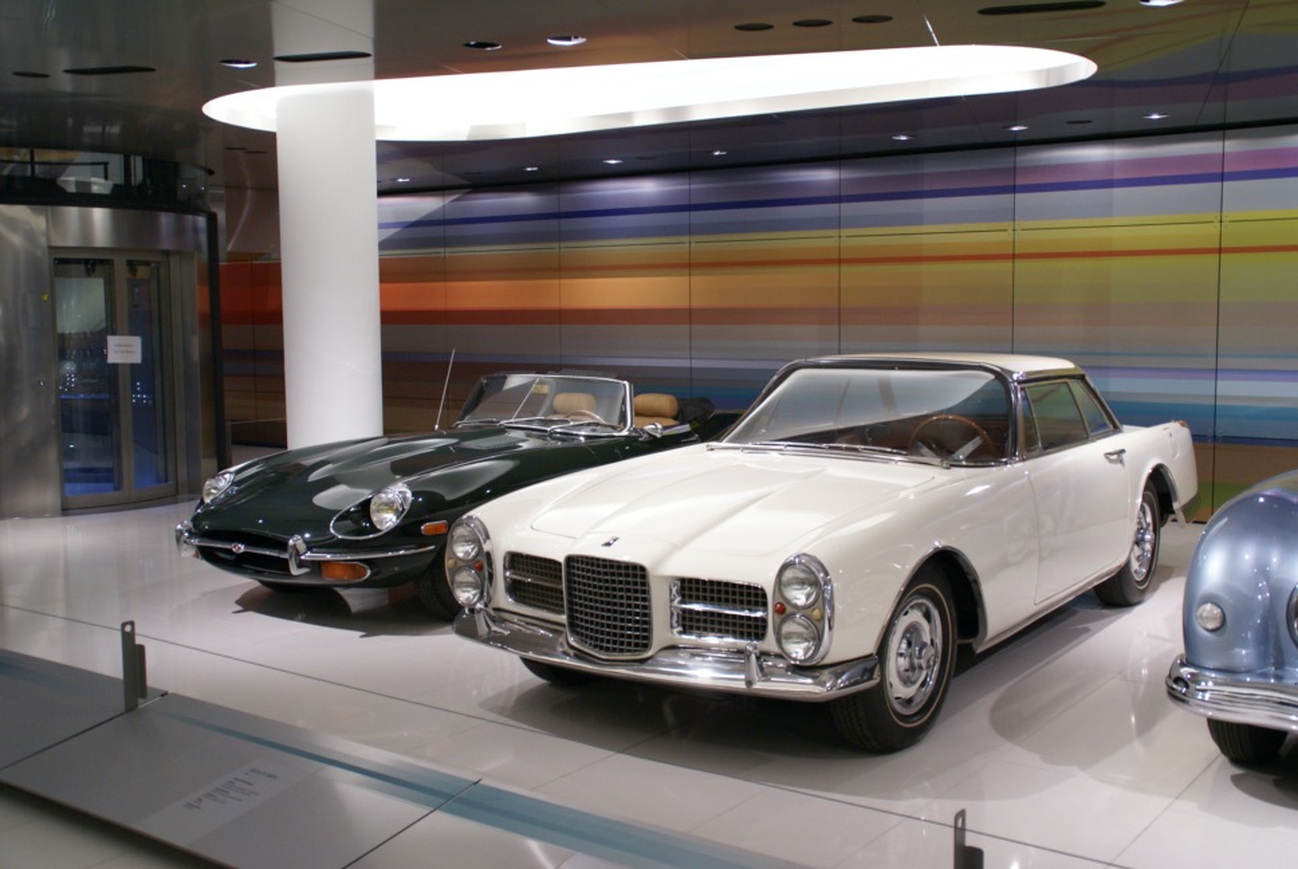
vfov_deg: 37.0
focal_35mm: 36
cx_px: 649
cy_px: 434
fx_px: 1300
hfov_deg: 53.1
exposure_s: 1/40
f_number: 4
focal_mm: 24
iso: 320
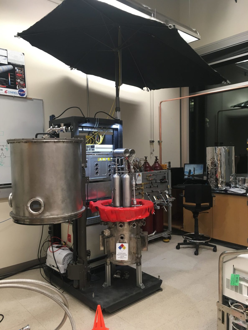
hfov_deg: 48.2
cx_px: 124
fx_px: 277
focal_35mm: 29
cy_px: 165
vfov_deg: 61.7
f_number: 2.2
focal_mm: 4.15
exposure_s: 1/30
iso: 80
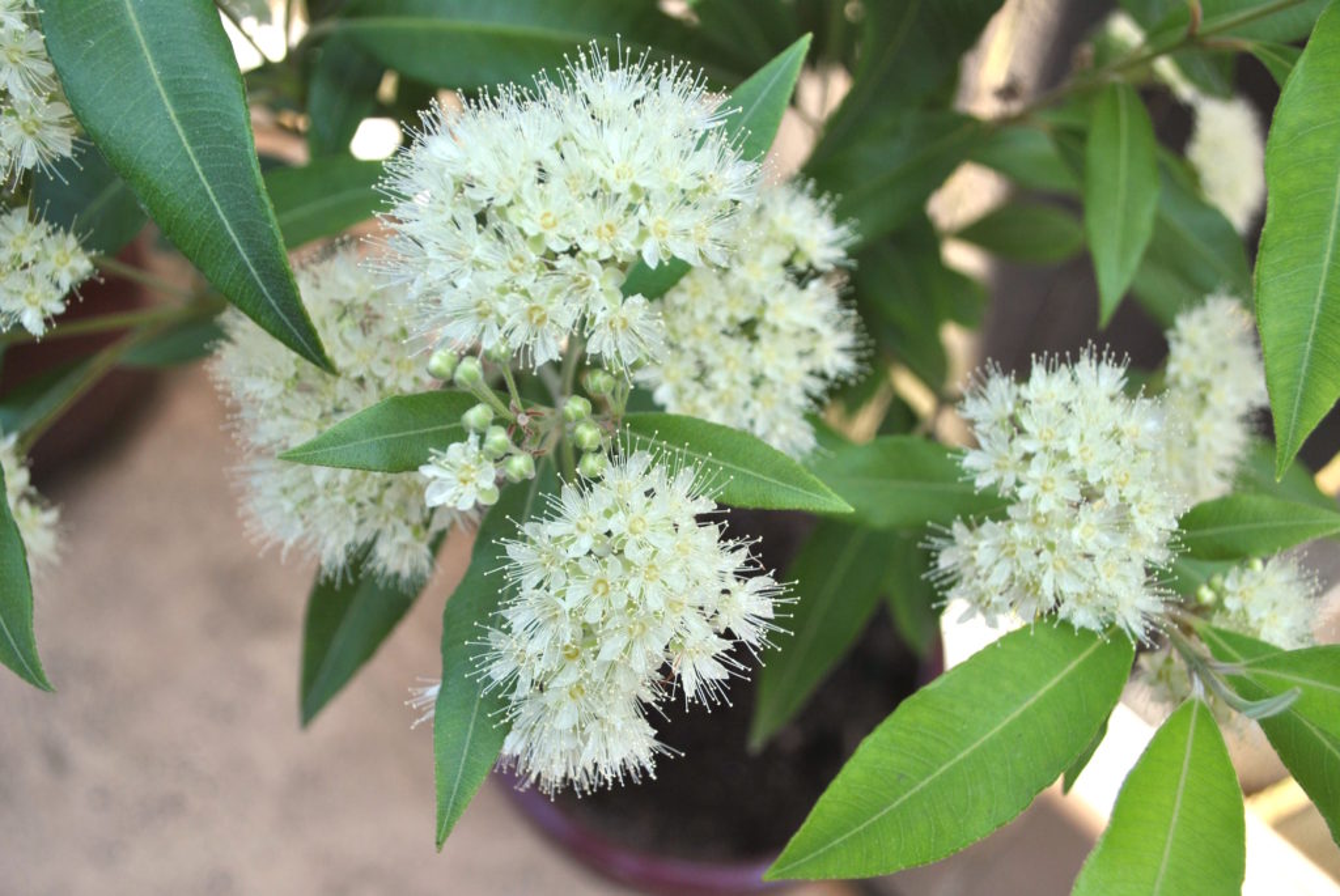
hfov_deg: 57.2
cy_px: 448
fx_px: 1230
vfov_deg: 40.1
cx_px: 670
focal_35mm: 33
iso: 160
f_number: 5.6
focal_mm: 22
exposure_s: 1/125
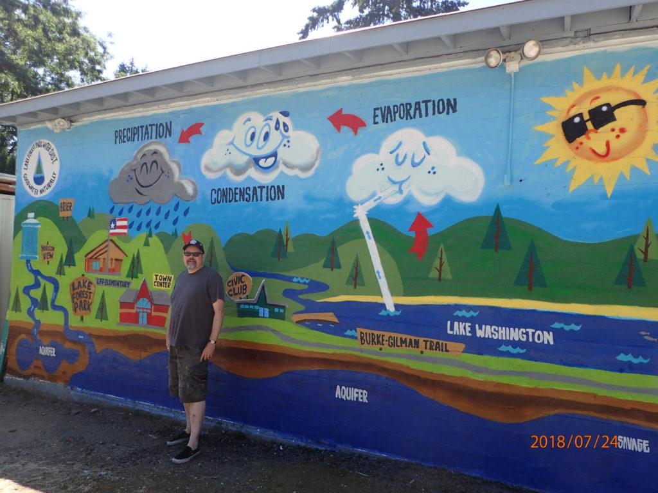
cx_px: 329
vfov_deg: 54.9
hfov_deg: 69.4
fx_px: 475
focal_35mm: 25
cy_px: 246
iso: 100
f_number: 2.8
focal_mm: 4.5
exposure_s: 1/400
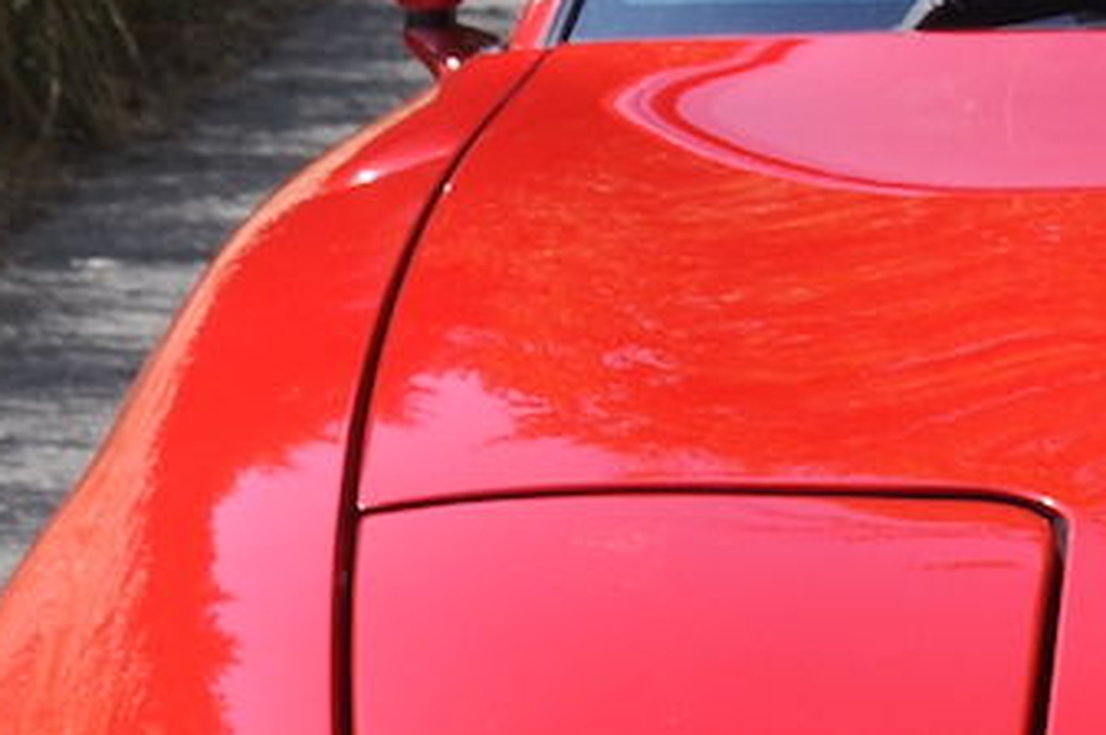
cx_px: 2189
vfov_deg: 5.4
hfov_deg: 7.9
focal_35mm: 249
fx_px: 7642
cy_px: 1358
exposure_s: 1/320
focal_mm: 28
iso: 200
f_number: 9
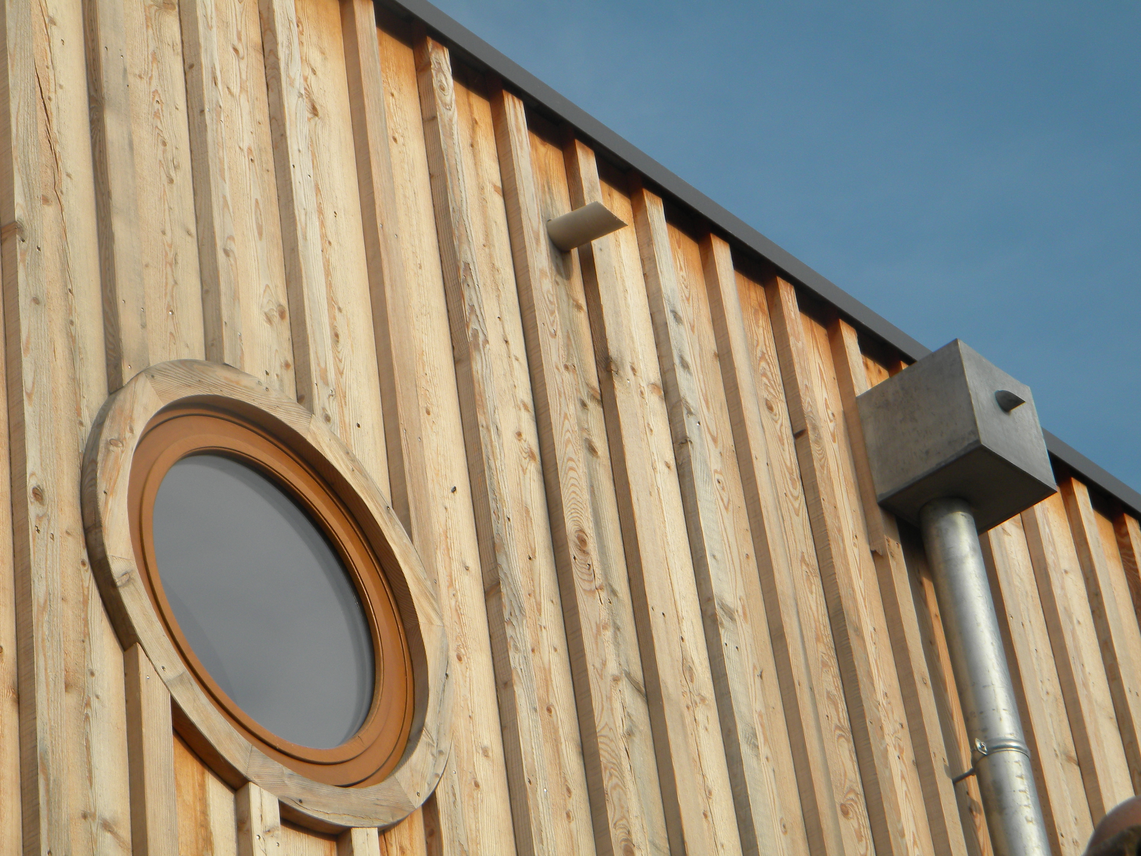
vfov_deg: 14.1
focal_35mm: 105
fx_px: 3461
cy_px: 428
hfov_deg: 18.7
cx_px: 570
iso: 80
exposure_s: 1/423
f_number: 4.7
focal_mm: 19
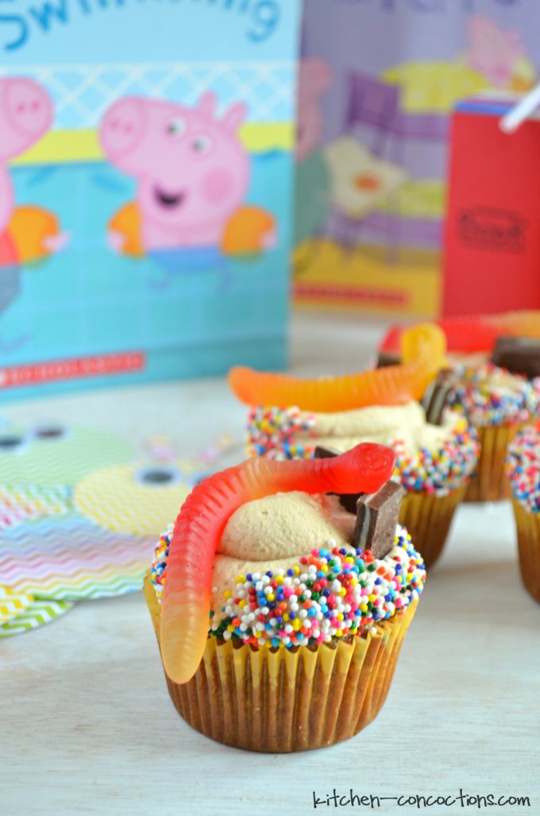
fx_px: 1356
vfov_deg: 33.5
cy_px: 408
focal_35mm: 60
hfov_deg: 22.5
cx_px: 270
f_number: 5.3
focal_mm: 40
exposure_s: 1/20
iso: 640
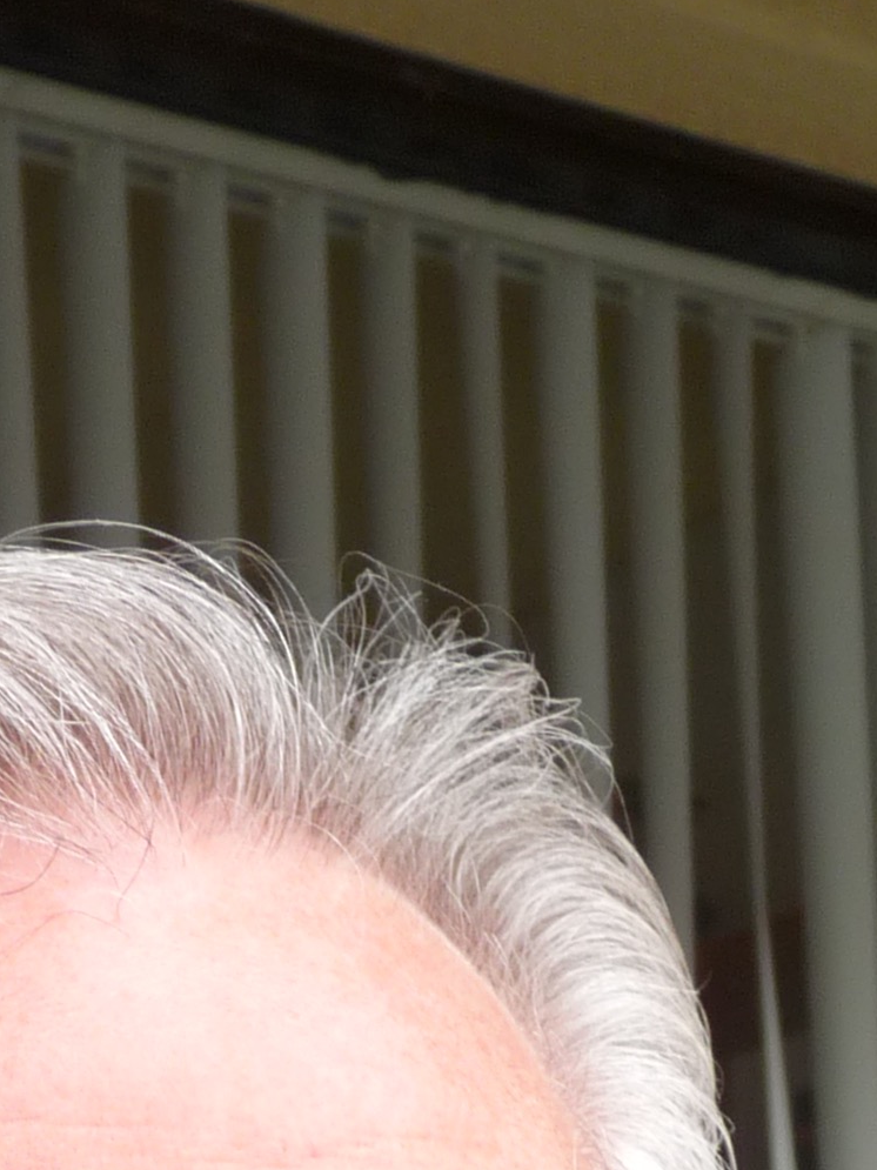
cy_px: 1897
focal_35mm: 99
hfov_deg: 14.8
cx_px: 120
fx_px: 3345
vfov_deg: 17.3
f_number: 2.8
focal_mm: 4.8
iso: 100
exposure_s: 1/80
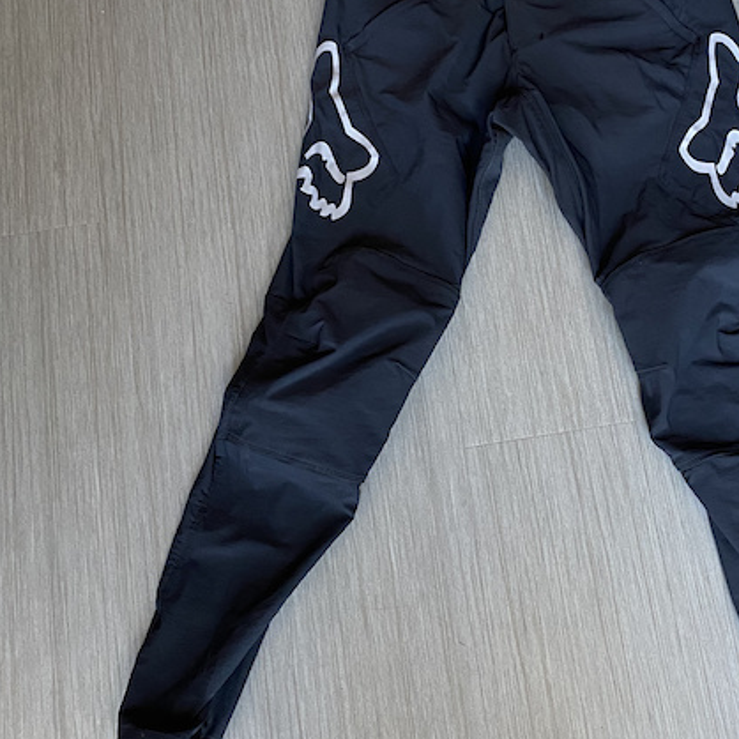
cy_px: 313
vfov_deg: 38.3
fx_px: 1063
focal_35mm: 44
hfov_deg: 38.0
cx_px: 483
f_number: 1.8
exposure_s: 1/40
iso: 320
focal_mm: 4.25
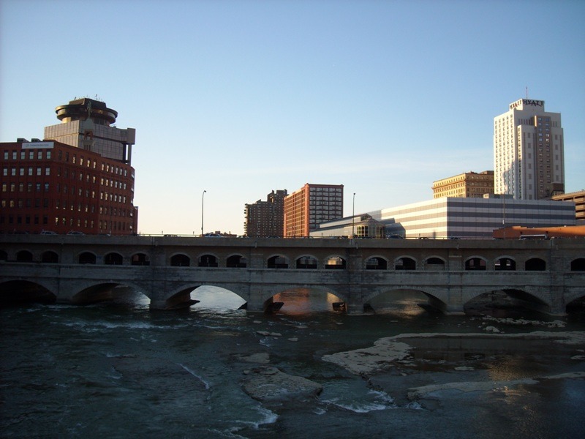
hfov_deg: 52.6
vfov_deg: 40.7
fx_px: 591
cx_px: 292
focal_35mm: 35
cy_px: 220
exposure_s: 1/500
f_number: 2.8
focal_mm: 5.7
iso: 64
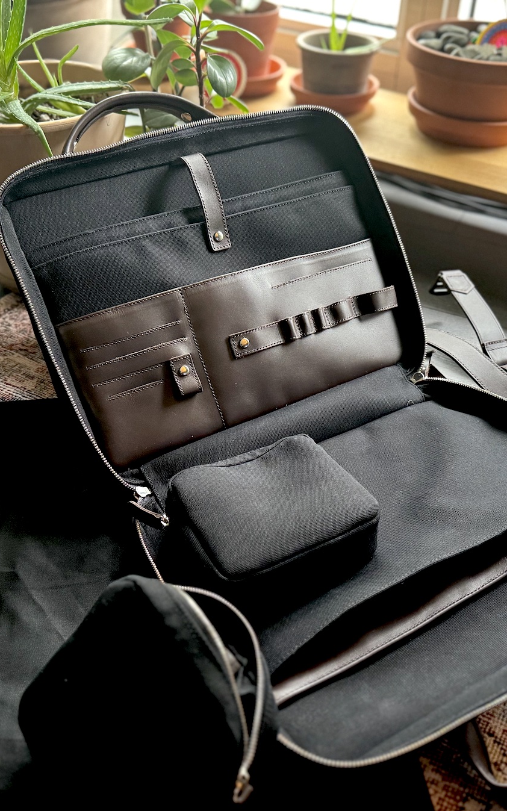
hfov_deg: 37.3
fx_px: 752
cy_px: 406
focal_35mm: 34
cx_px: 249
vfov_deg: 56.7
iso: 400
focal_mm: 6.86
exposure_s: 1/60
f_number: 1.78
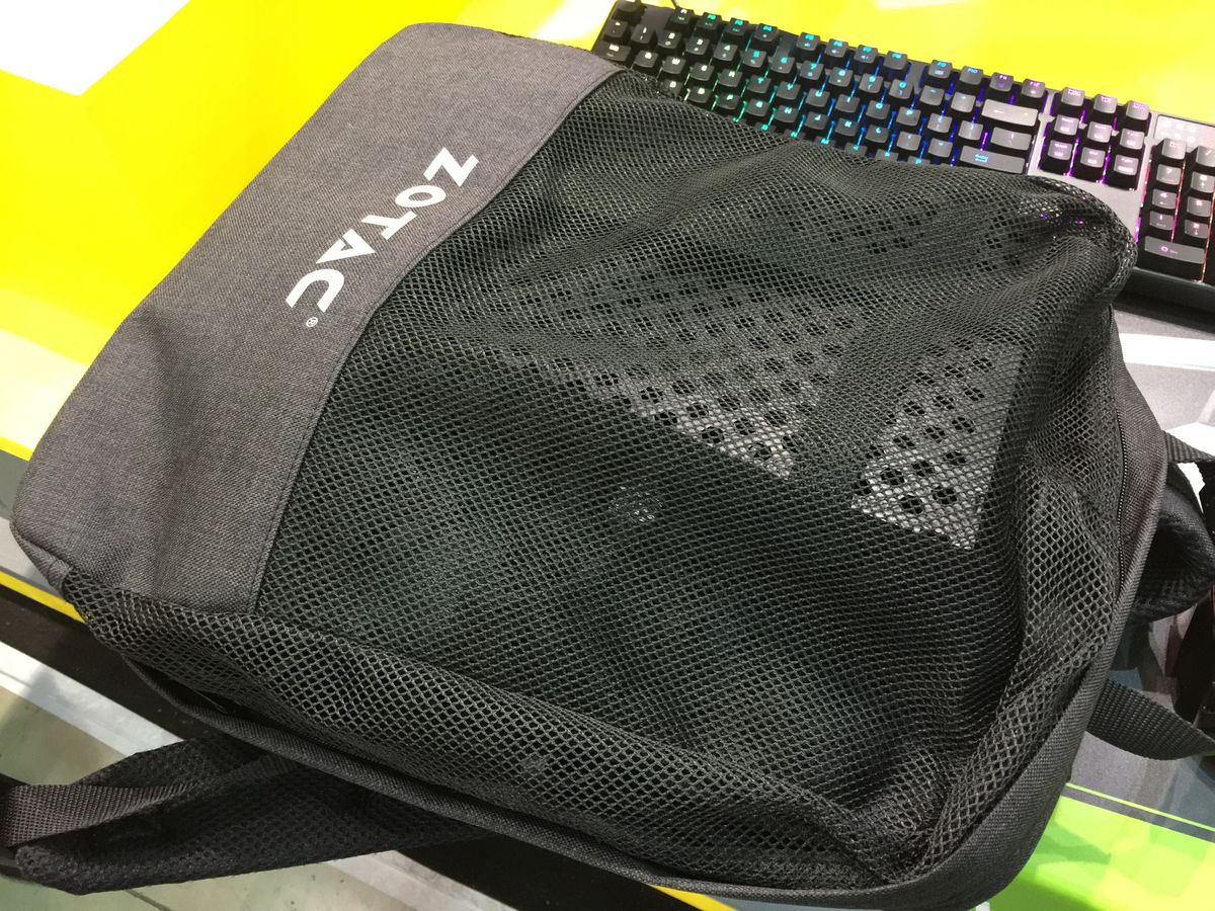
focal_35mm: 29
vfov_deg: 48.2
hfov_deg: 61.7
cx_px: 608
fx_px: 1018
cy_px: 456
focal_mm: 4.15
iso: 125
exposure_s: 1/15
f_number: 2.2
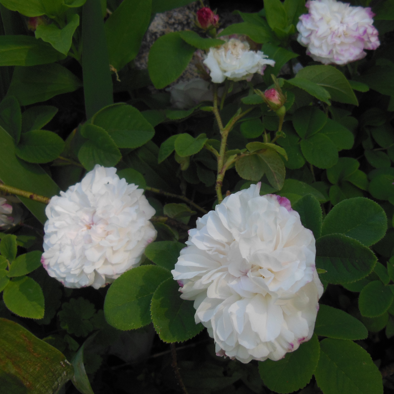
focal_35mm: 39
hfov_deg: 42.3
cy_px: 180
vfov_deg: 42.8
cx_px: 260
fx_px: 502
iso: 125
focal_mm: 5.2
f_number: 3.7
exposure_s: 1/320
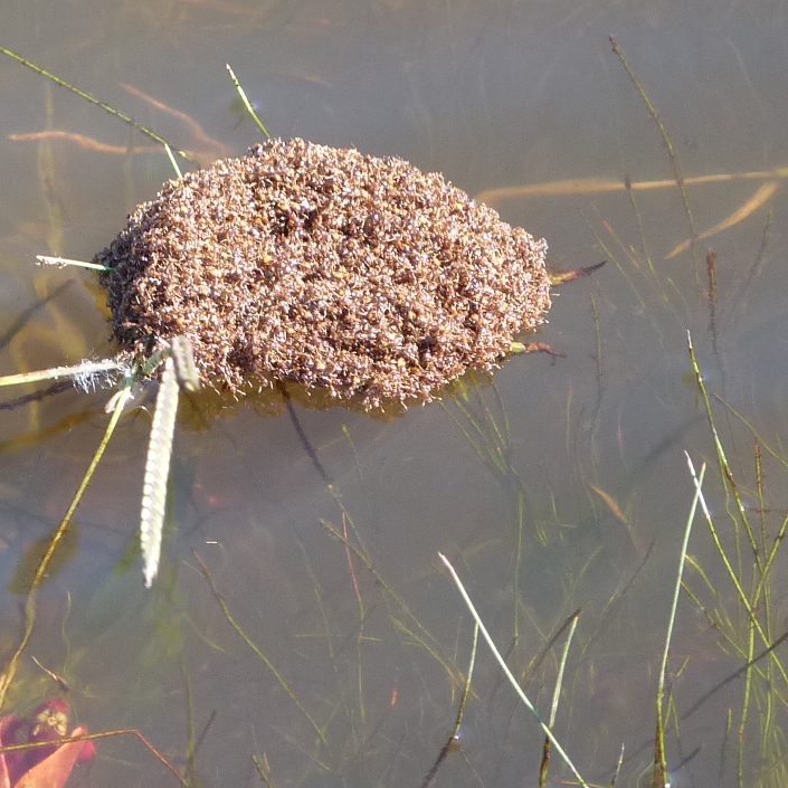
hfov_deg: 2.9
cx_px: 287
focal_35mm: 606
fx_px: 15607
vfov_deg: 2.9
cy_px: 269
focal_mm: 41.9
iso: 160
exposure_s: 1/160
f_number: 3.7
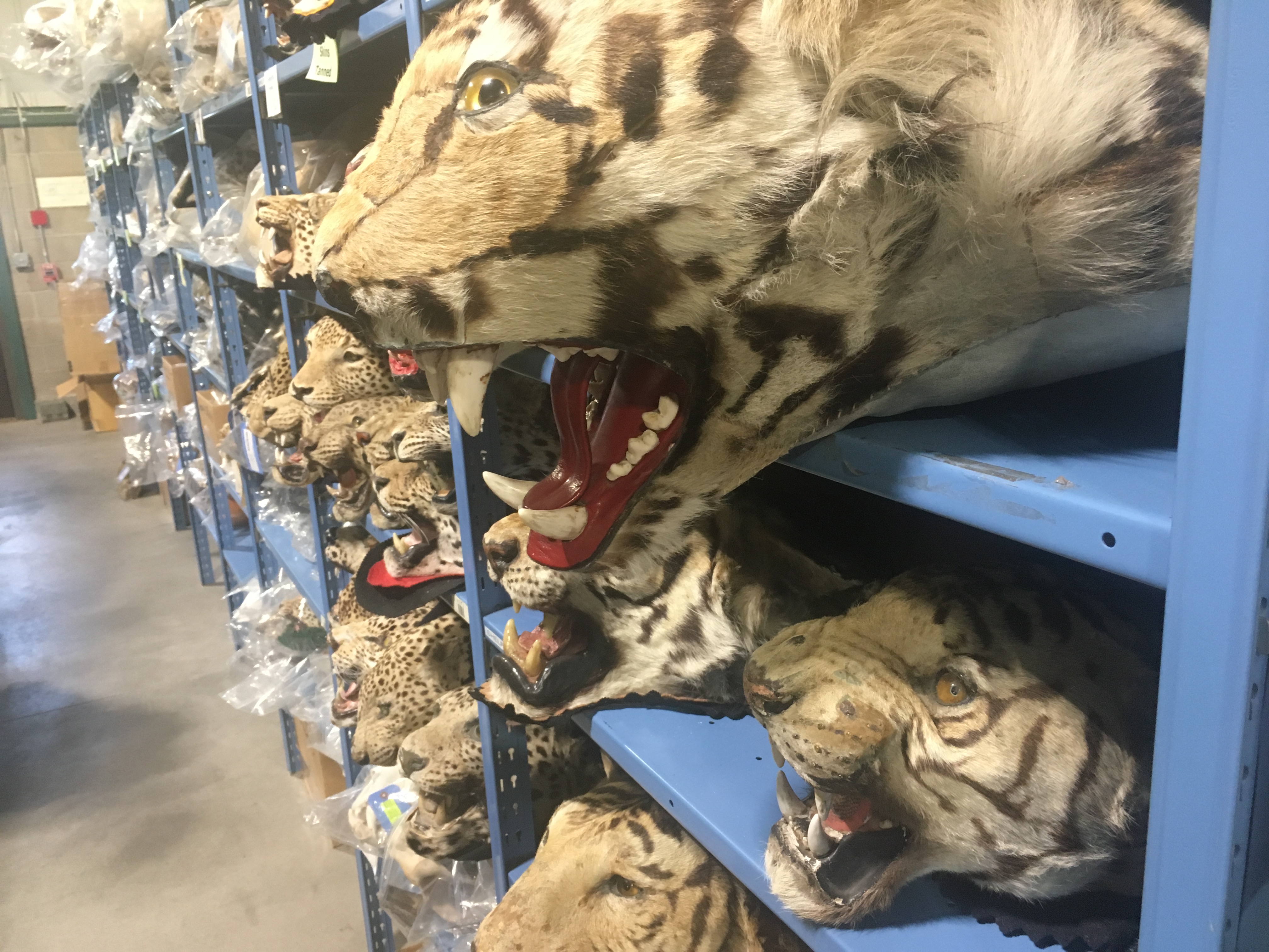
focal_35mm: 29
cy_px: 476
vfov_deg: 48.2
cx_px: 634
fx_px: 1063
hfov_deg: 61.7
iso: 125
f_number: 2.2
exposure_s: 1/30
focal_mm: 4.15
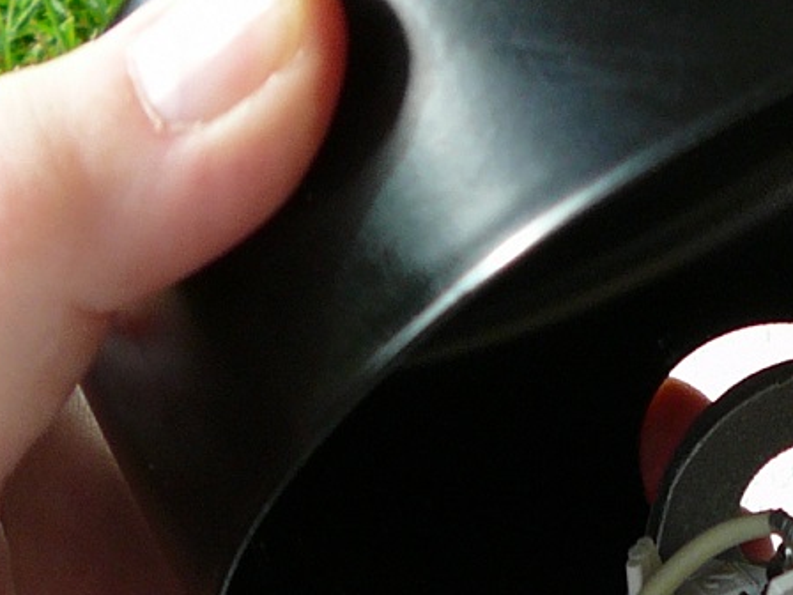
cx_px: 855
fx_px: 2749
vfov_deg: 12.1
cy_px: 666
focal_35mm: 120
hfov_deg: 16.0
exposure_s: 1/200
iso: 80
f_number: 2.8
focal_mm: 5.2
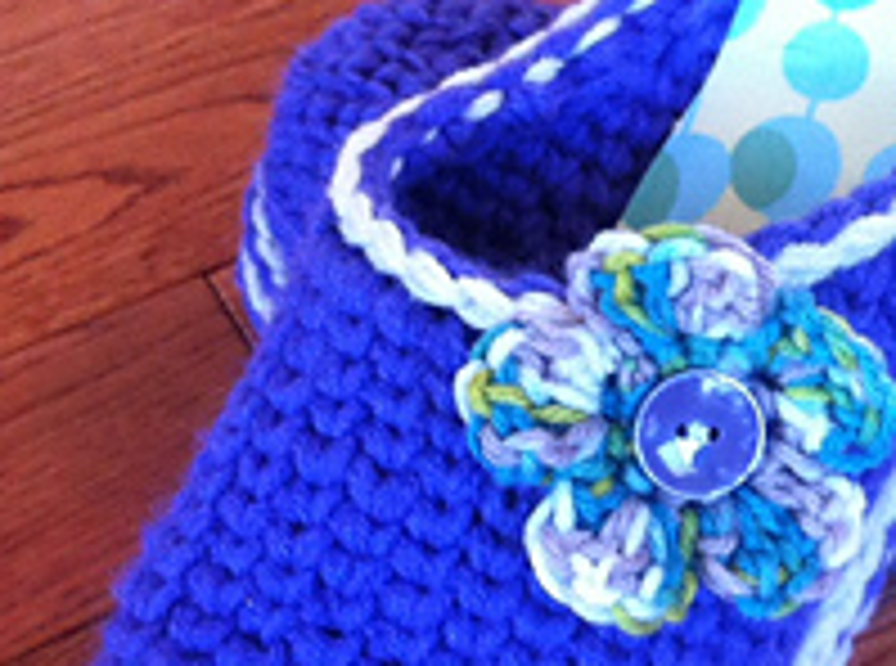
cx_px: 792
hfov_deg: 21.8
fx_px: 2271
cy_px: 448
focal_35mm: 88
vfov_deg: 16.7
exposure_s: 1/17
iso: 250
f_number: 2.8
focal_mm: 3.85
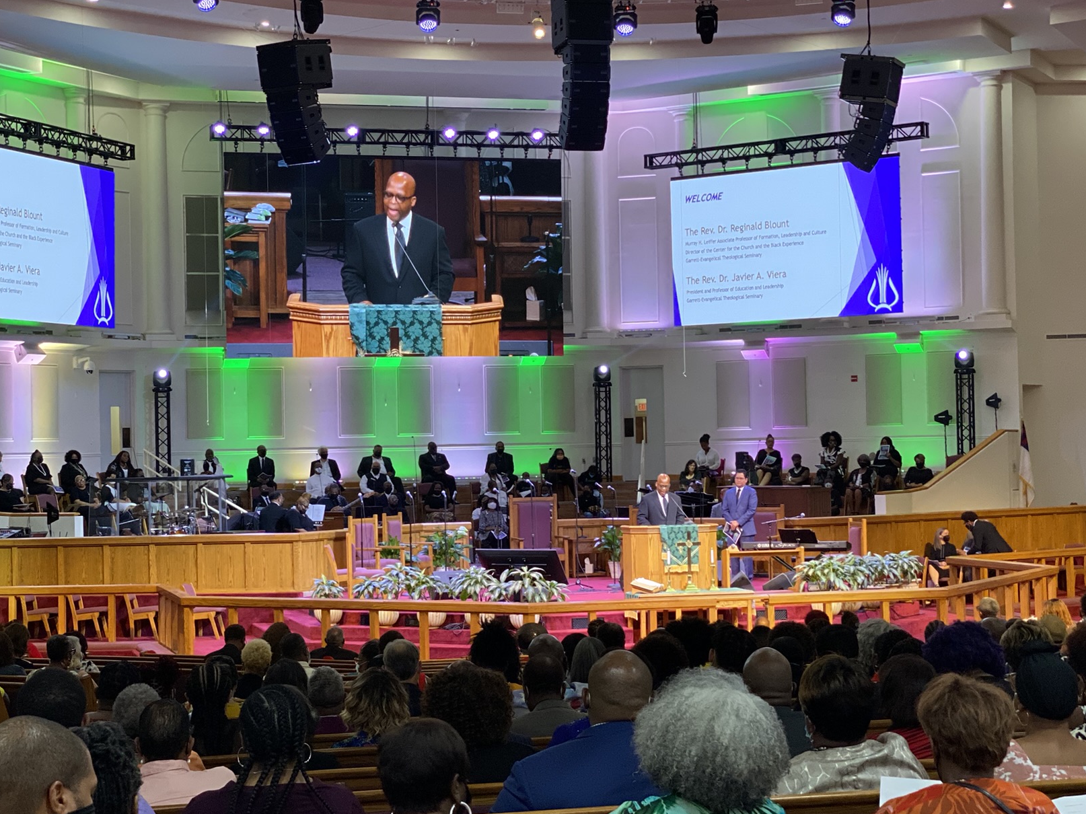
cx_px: 481
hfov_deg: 29.4
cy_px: 408
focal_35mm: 66
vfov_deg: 22.2
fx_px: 2070
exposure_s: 1/120
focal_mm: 6
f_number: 2
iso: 250
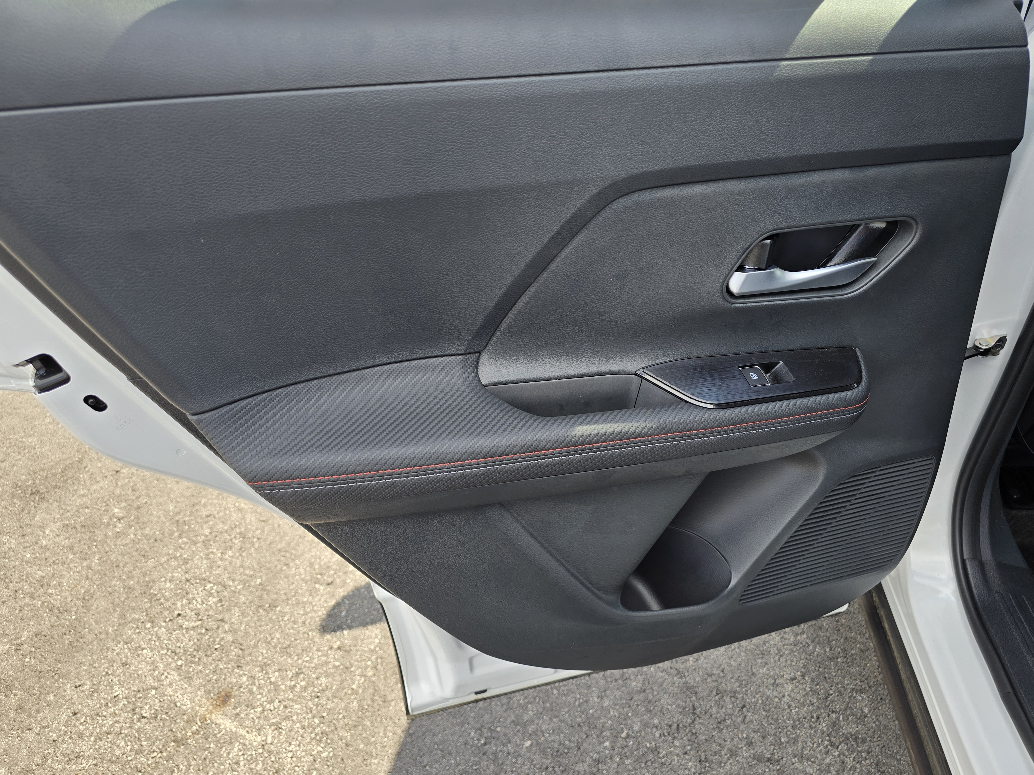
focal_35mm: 23
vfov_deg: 58.9
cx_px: 517
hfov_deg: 73.9
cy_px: 388
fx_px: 687
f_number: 1.7
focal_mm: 6.3
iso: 16
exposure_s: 1/180
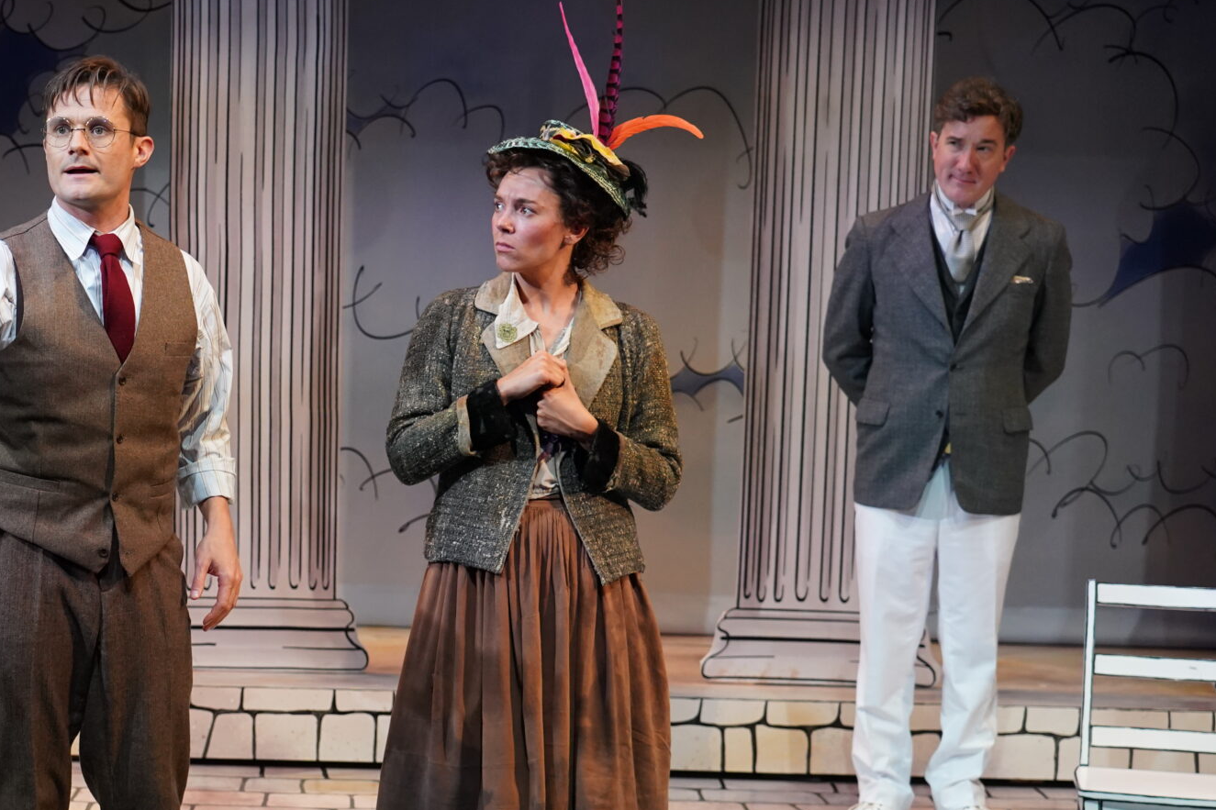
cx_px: 288
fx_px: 2871
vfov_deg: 16.0
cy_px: 524
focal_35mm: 85
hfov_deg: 23.6
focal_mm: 55
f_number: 4
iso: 2500
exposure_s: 1/640
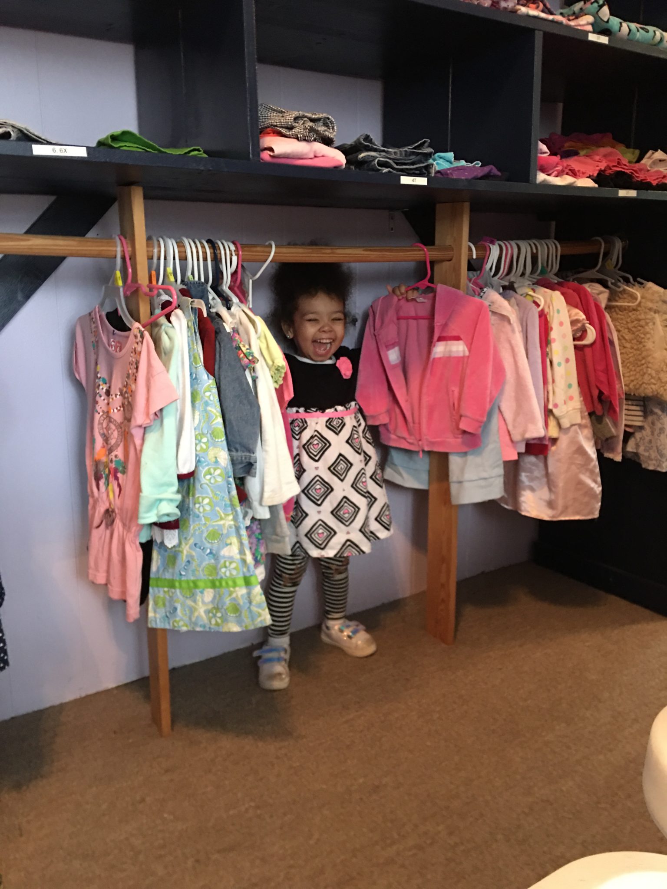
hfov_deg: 48.2
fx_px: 745
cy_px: 444
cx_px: 334
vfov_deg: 61.7
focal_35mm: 29
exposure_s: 1/4
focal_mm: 4.15
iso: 80
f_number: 2.2
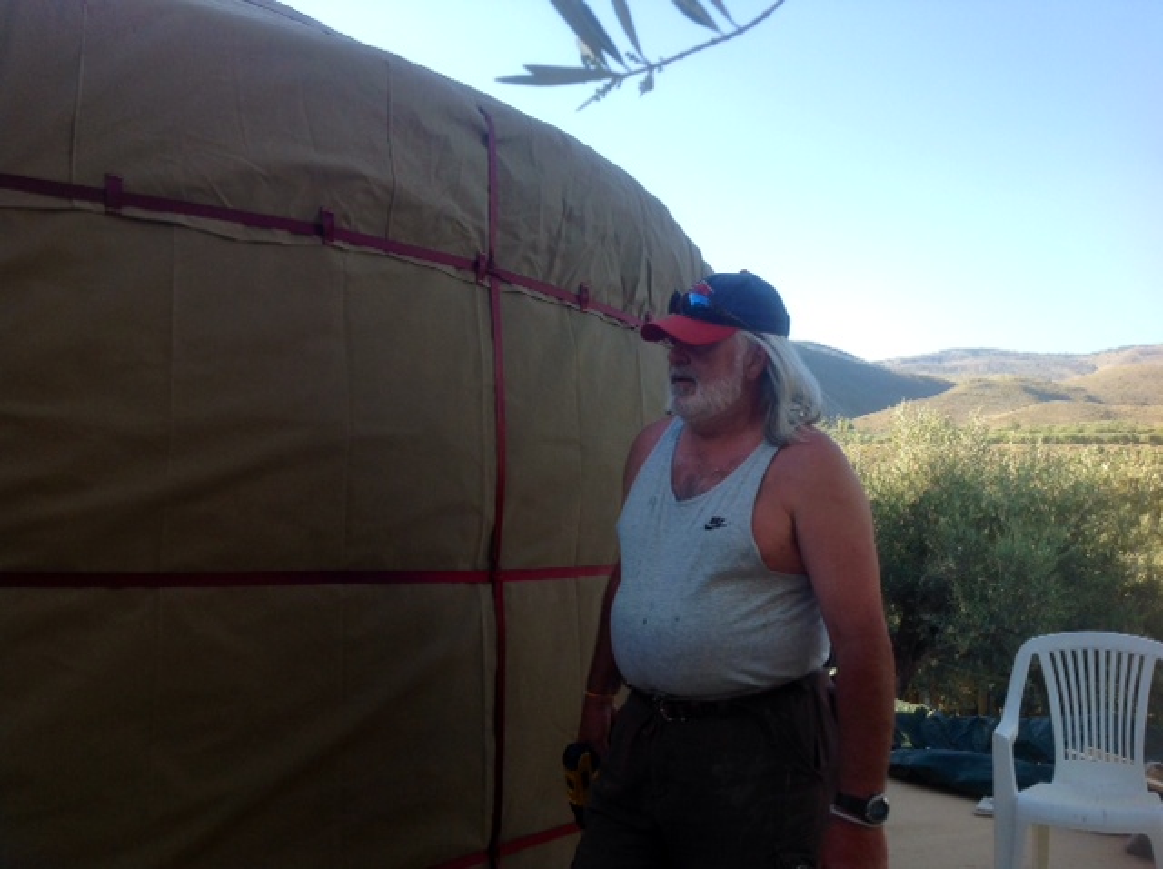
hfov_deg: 52.7
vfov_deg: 40.6
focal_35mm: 35
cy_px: 434
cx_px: 582
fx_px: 1174
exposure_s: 1/387
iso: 50
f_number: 2.4
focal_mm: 4.28
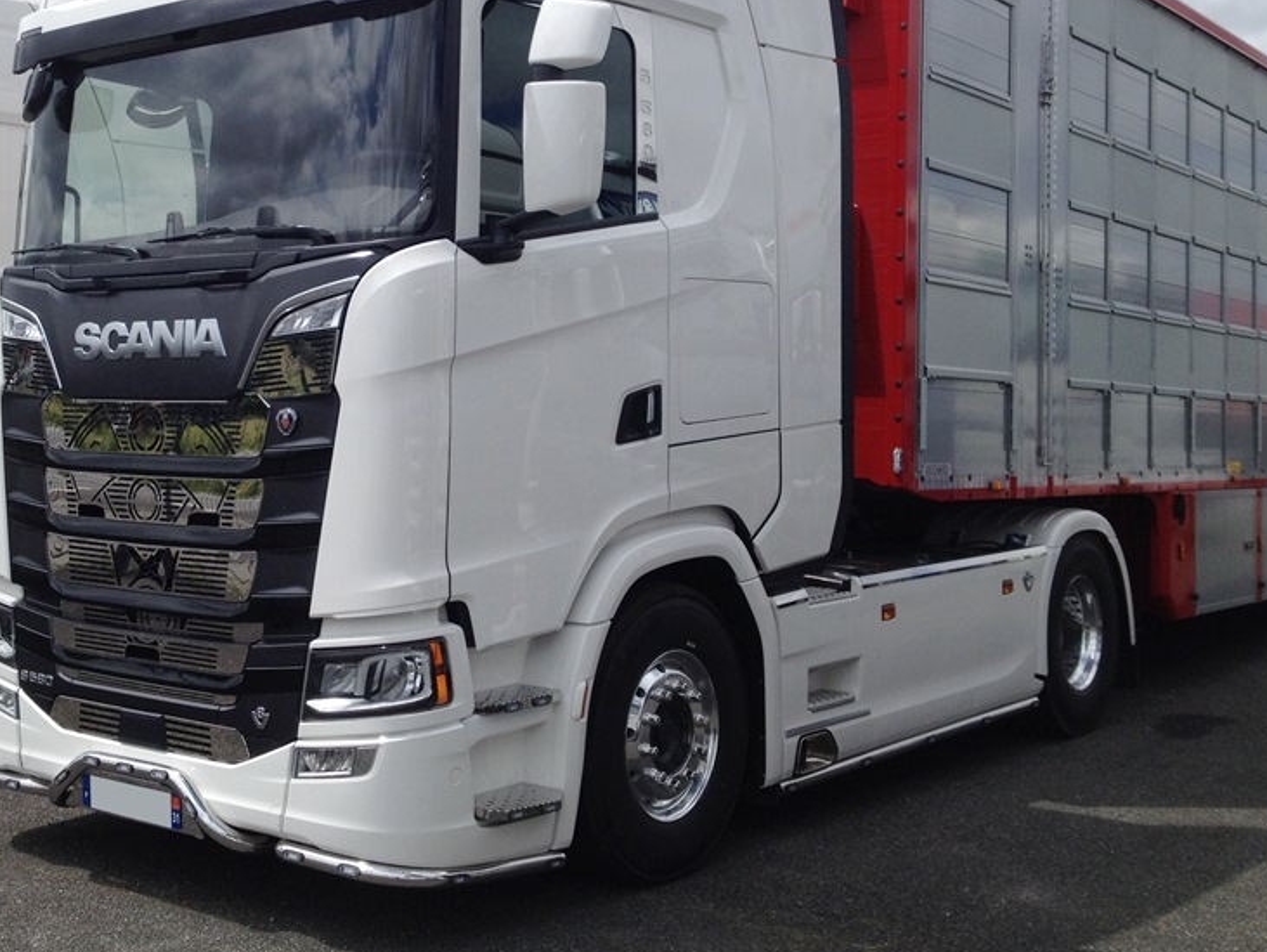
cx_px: 458
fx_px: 1794
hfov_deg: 38.6
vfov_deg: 29.5
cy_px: 326
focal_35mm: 49
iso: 50
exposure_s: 1/2404
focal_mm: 4.28
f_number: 2.4
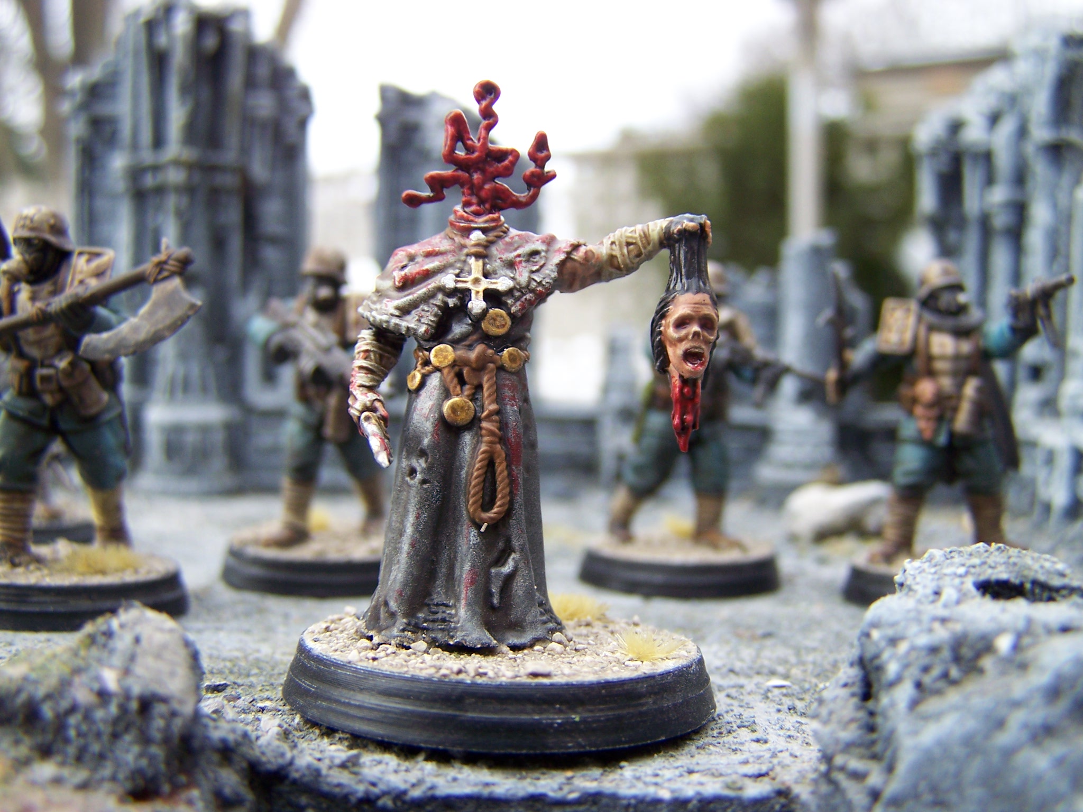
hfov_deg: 49.0
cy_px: 406
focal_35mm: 38
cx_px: 542
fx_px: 1189
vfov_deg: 37.7
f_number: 2.8
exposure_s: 1/160
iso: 80
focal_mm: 6.3
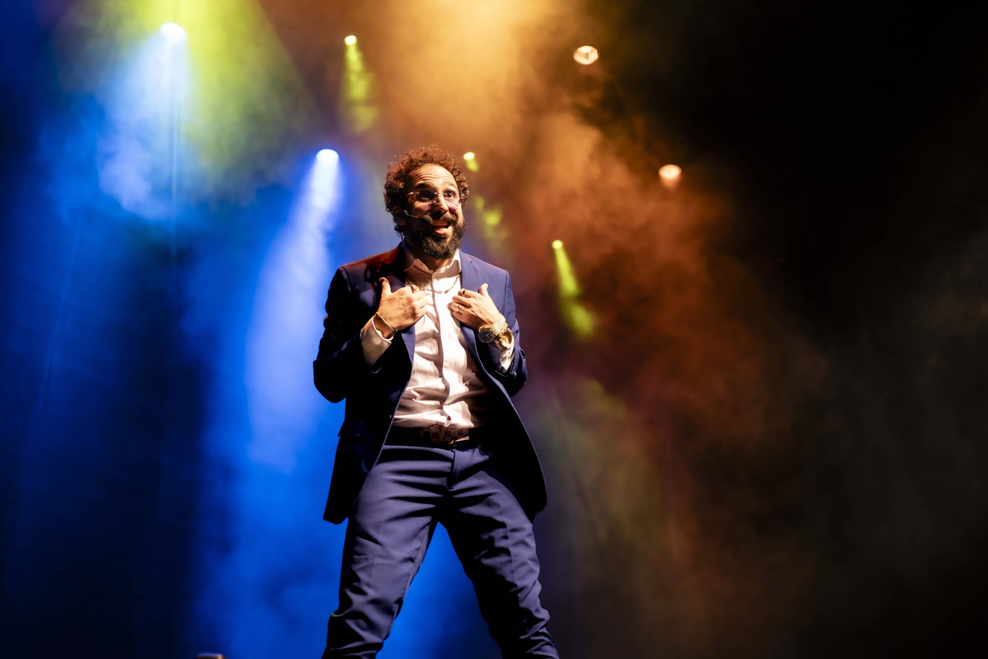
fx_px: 961
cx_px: 494
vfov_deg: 37.9
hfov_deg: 54.4
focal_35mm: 35
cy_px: 330
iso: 1600
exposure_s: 1/320
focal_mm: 35
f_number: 1.4
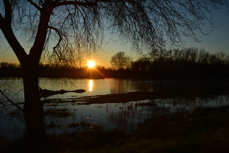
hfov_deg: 60.2
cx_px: 103
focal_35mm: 31
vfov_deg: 42.3
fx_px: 197
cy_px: 73
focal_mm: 18
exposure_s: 1/320
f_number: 9
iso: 100
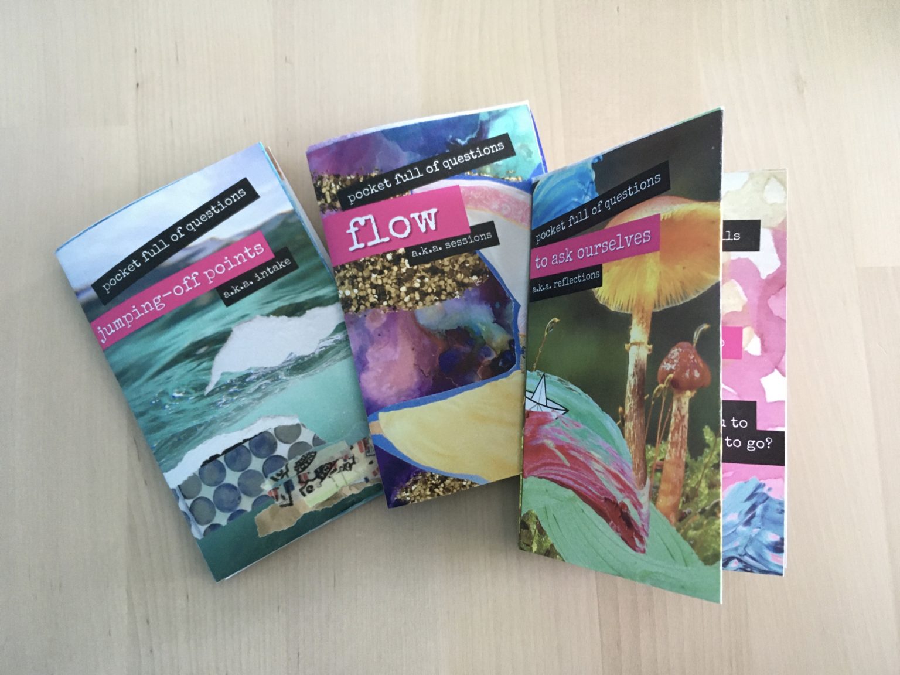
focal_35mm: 29
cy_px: 338
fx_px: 754
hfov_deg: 61.7
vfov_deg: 48.2
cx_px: 450
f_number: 2.2
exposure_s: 1/24
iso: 200
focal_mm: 4.15
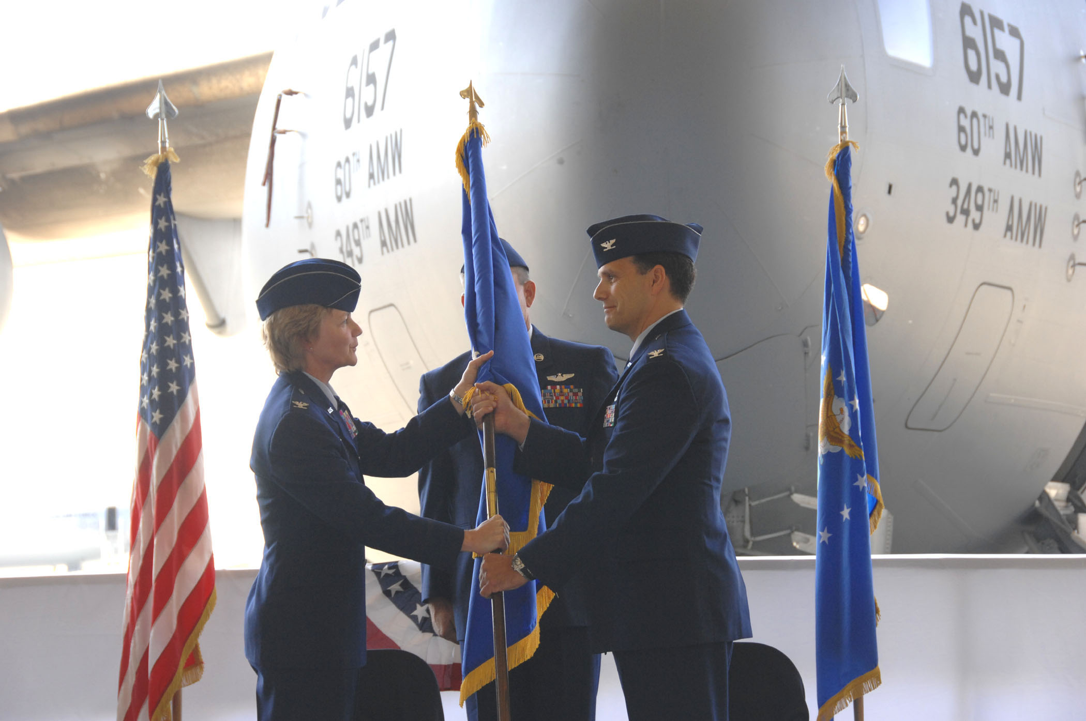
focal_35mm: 112
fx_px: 3390
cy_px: 360
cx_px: 543
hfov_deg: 18.2
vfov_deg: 12.1
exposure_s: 1/160
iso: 400
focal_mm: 75
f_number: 6.3
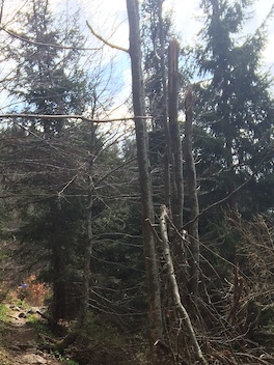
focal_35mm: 66
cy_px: 385
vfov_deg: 27.3
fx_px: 697
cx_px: 32
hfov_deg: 21.8
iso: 32
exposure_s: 1/954
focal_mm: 4.15
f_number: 2.2
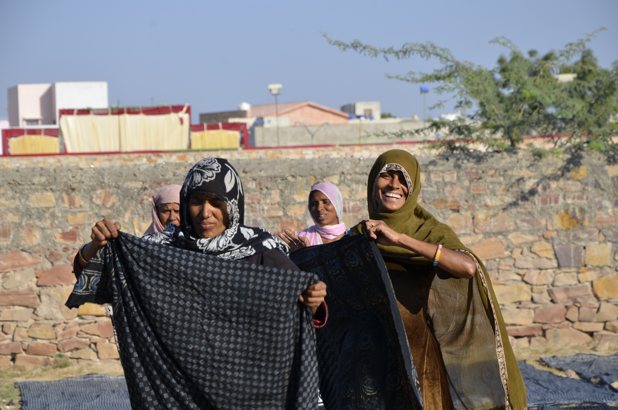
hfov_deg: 13.1
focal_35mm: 158
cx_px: 309
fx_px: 2698
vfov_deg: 8.7
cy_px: 205
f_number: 8
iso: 100
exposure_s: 1/250
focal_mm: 105
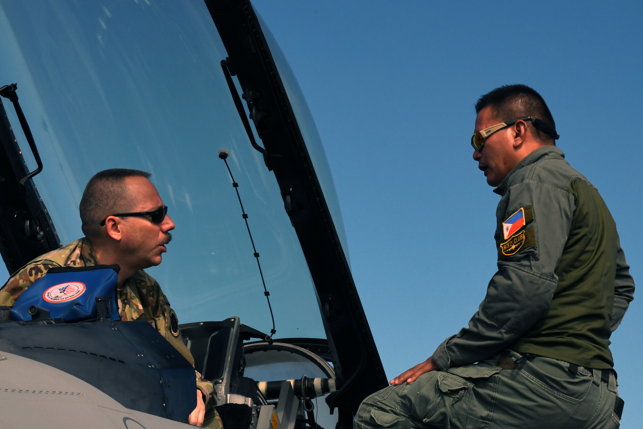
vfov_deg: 13.2
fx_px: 1857
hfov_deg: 19.6
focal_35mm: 104
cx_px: 309
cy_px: 243
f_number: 18
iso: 800
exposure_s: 1/800
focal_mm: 55
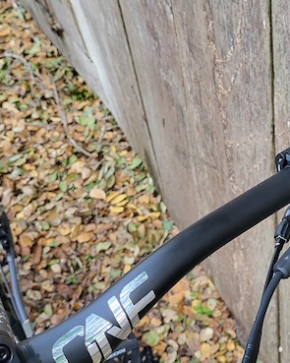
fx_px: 590
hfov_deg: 26.8
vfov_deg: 34.1
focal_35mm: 55
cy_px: 203
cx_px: 255
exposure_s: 1/120
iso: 320
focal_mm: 5.4
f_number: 1.8
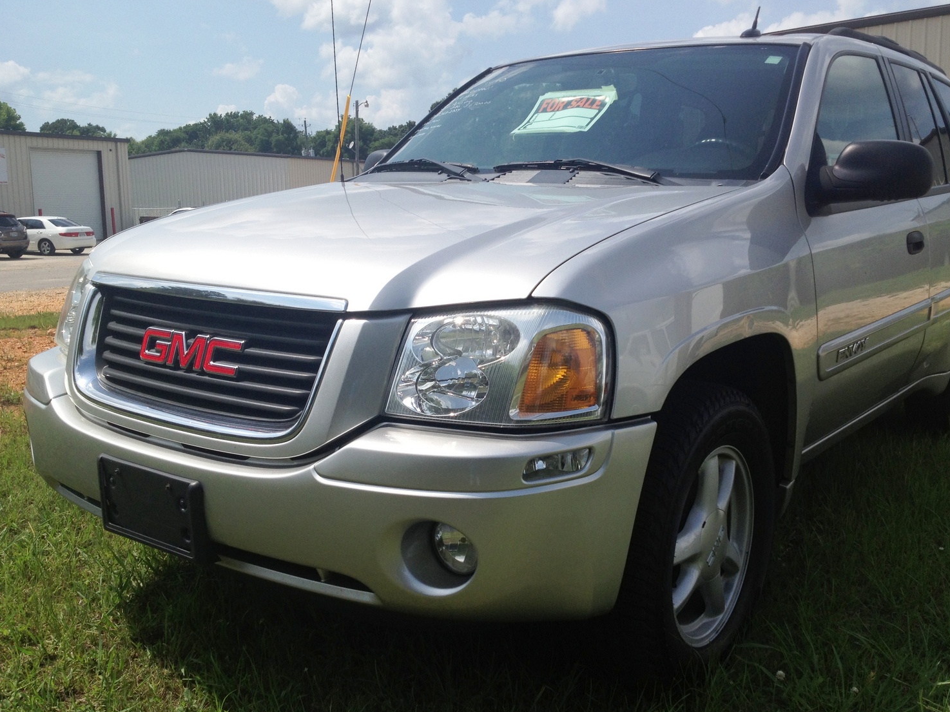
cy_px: 350
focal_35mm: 38
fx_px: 1043
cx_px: 510
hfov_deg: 48.9
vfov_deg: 37.7
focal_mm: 4.28
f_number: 2.4
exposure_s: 1/2513
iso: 50
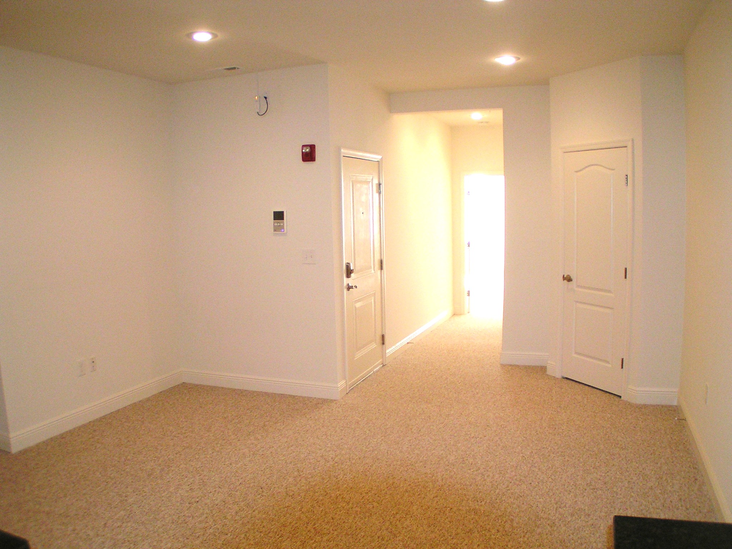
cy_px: 274
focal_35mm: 38
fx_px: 804
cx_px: 366
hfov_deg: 49.0
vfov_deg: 37.7
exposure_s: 1/40
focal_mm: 5.8
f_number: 2.8
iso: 100
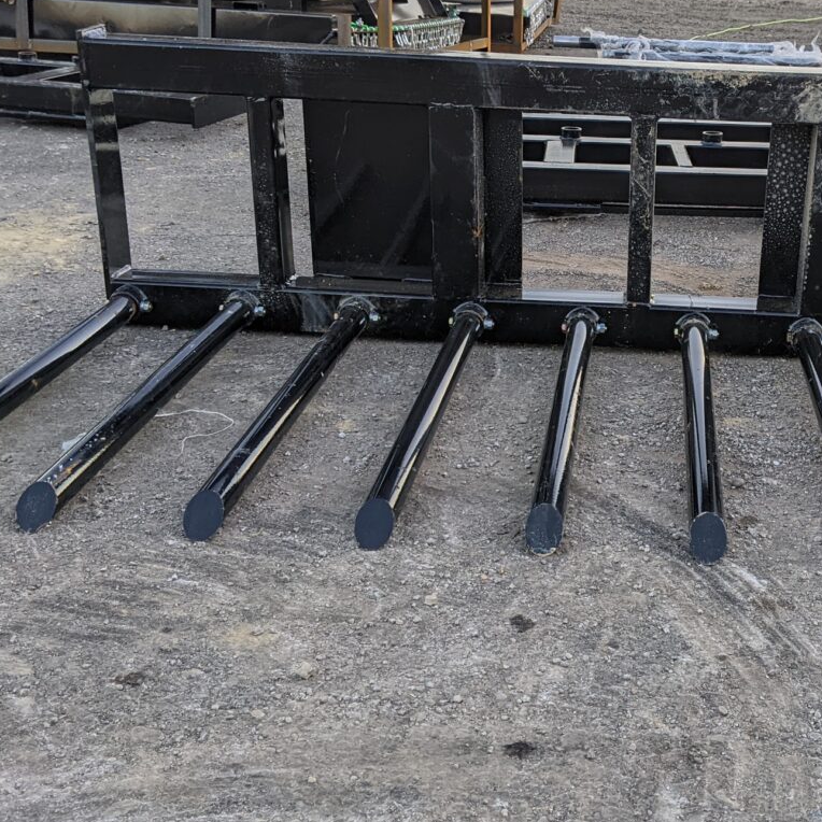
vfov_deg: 35.3
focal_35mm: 48
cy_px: 364
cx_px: 637
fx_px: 1290
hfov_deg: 34.5
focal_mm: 4.44
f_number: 1.8
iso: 51
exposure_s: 1/120
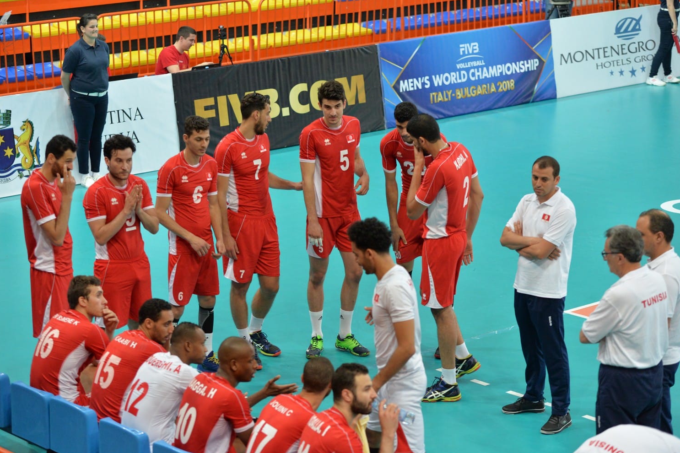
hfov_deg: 20.2
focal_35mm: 101
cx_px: 341
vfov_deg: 13.5
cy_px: 227
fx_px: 1907
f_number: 3.5
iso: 3200
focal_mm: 100
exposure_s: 1/640
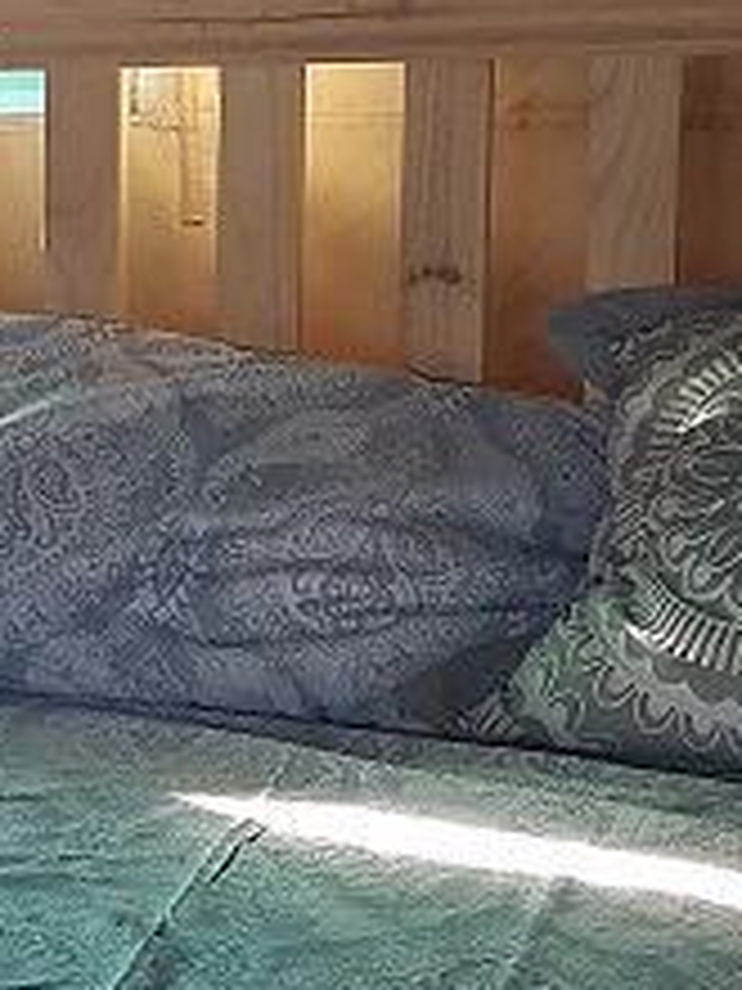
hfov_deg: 11.3
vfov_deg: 16.6
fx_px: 3401
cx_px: -702
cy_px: 490
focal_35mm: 119
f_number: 1.7
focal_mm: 4.2
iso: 64
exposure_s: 1/100
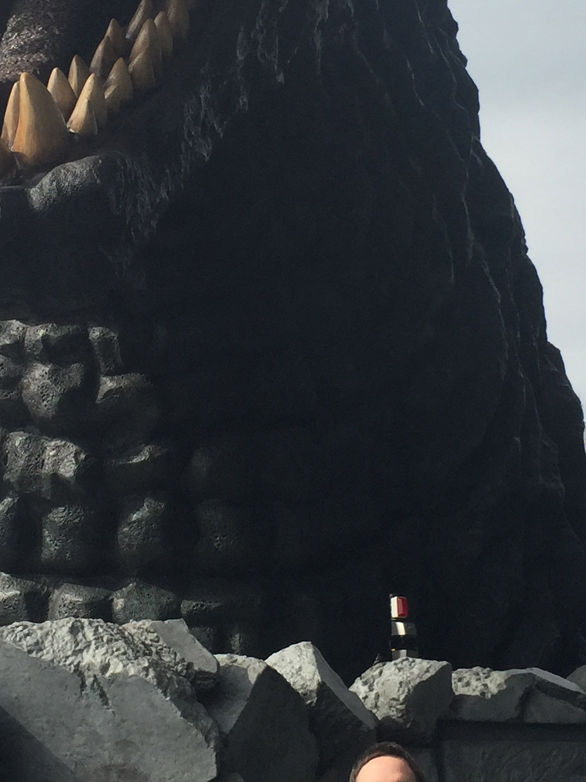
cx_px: 185
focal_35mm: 78
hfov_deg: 18.8
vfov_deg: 24.9
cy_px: 249
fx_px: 1761
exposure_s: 1/1464
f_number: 2.2
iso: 32
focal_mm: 4.15
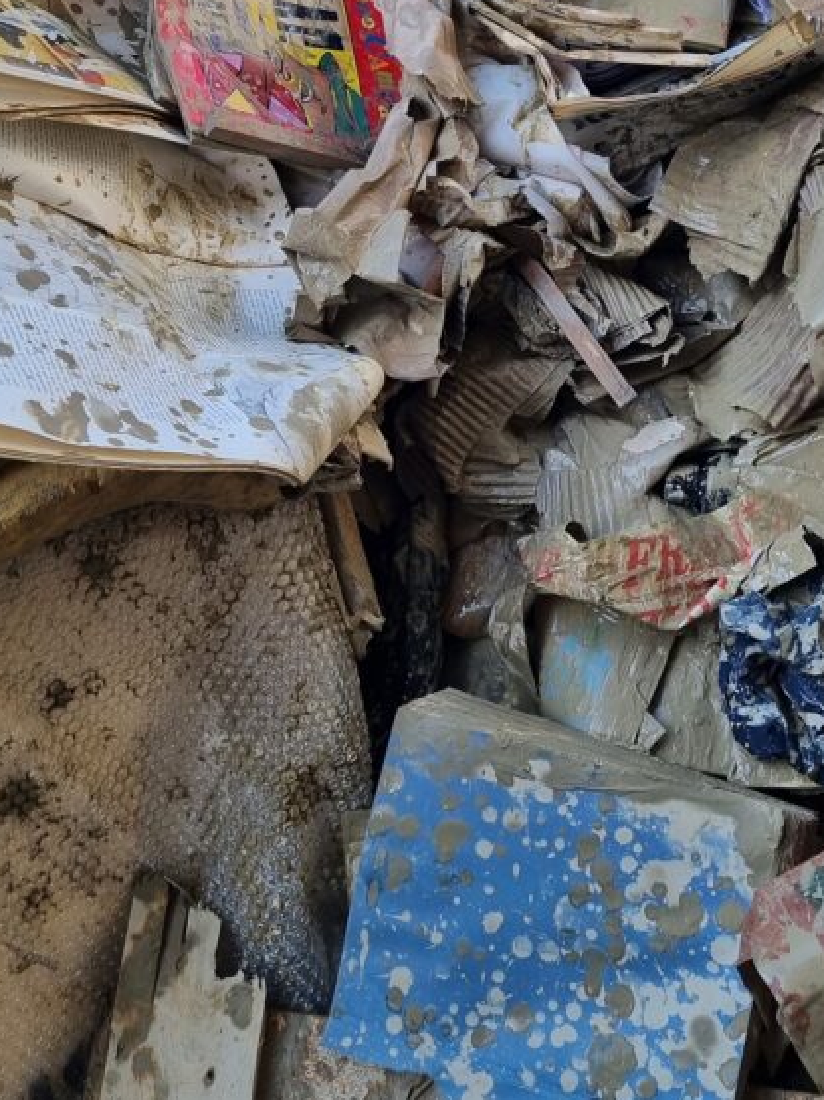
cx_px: 465
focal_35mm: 48
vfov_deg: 38.5
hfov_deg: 30.2
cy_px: 256
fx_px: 1524
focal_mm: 5.4
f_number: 1.8
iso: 50
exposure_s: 1/864
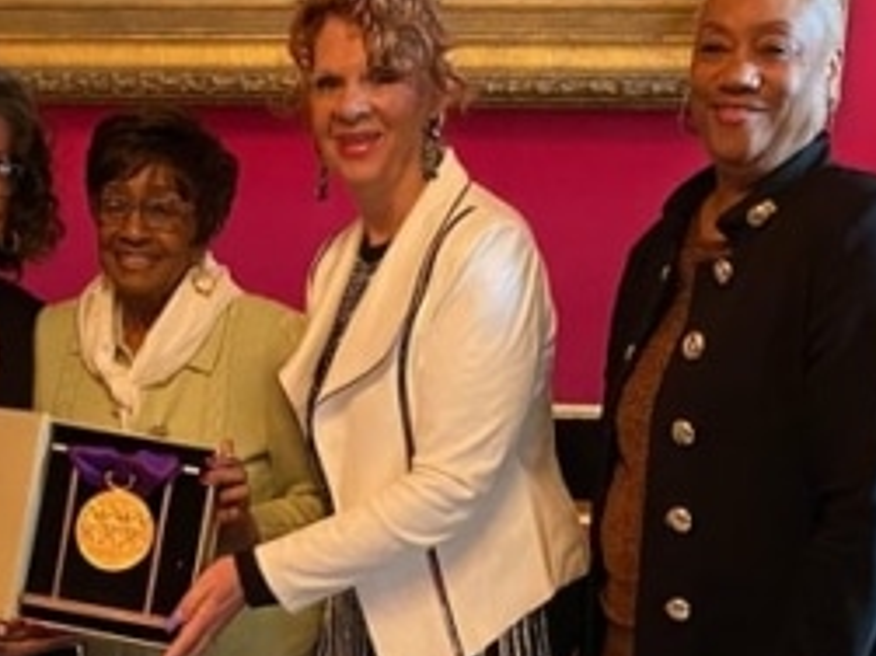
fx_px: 1846
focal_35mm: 73
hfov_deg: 26.5
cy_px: 682
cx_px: 274
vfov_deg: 19.5
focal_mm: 4.25
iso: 500
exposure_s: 1/40
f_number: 1.8
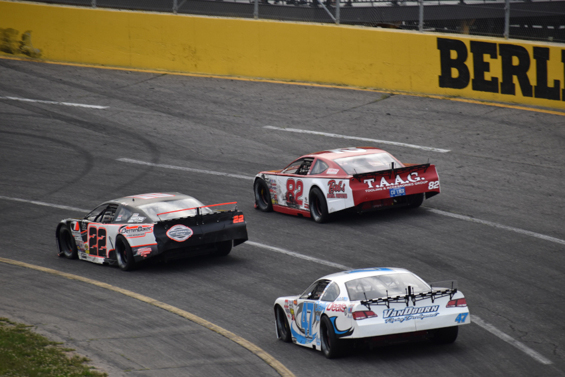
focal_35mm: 360
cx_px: 282
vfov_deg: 3.8
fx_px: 5651
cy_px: 188
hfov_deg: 5.7
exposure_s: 1/250
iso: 400
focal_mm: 240
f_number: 6
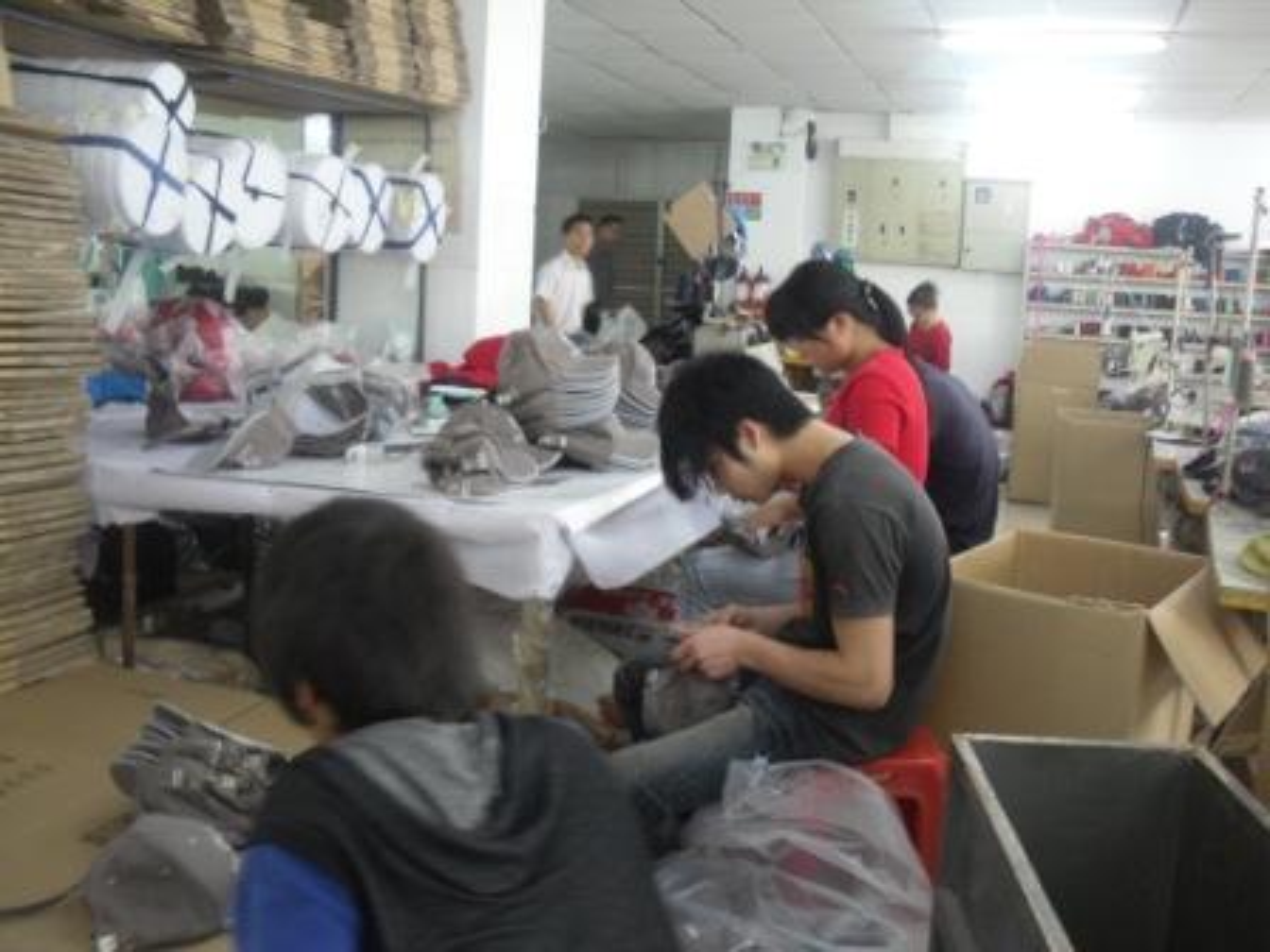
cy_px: 476
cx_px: 635
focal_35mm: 35
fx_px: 1284
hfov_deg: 52.6
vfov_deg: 40.7
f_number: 3
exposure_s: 1/22
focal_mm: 6.3
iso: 200
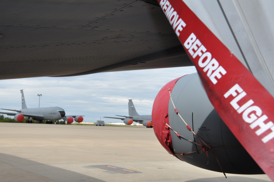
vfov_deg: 28.0
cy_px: 91
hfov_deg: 41.2
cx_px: 137
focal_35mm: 48
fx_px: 365
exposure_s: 1/200
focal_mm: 32
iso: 200
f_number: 11
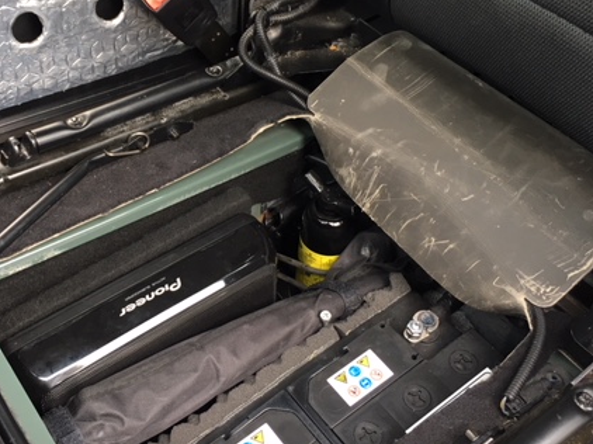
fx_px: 753
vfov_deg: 32.8
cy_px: 216
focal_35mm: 44
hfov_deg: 42.6
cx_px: 216
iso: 25
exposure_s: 1/33
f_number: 2.2
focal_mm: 4.15
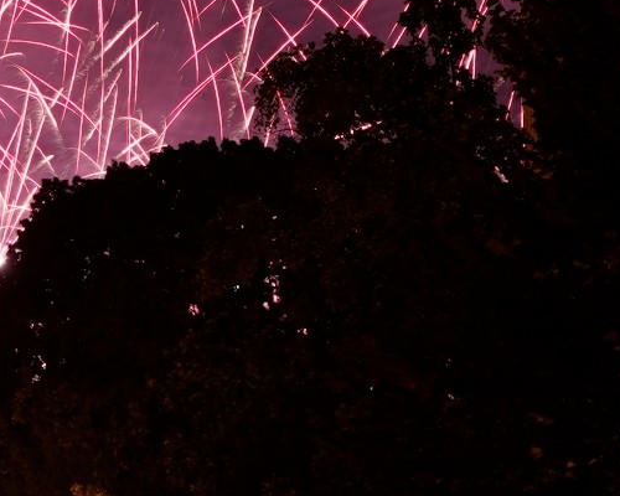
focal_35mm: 1126
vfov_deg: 1.4
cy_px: -128
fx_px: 20662
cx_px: -226
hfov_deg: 1.7
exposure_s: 3.2
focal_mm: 200
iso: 100
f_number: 11
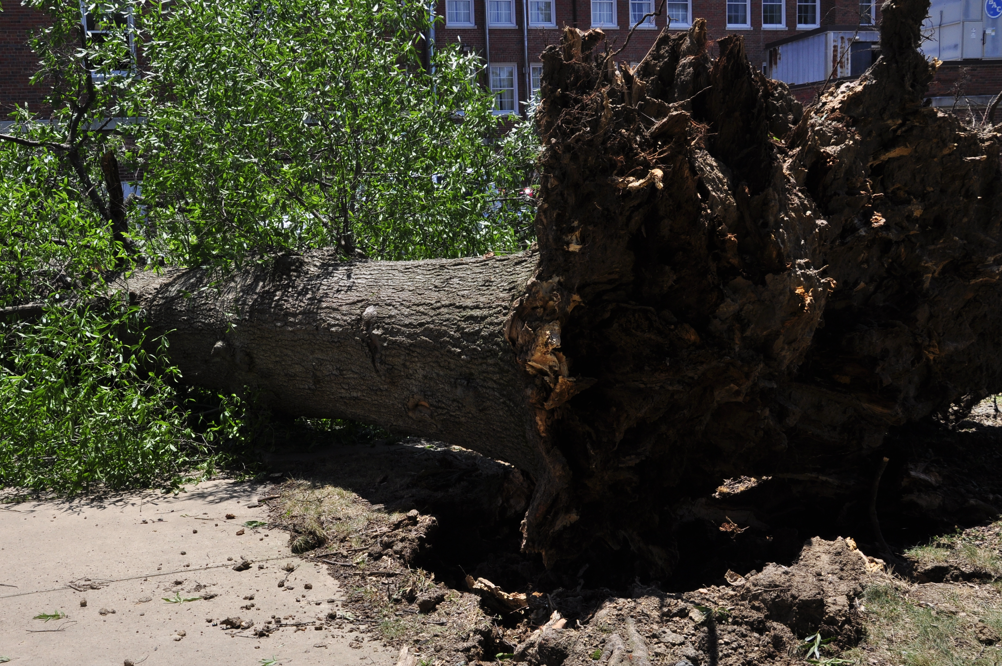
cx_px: 397
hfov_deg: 48.2
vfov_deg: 33.3
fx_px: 1112
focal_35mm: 40
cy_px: 332
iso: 200
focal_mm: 22
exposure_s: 1/250
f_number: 10
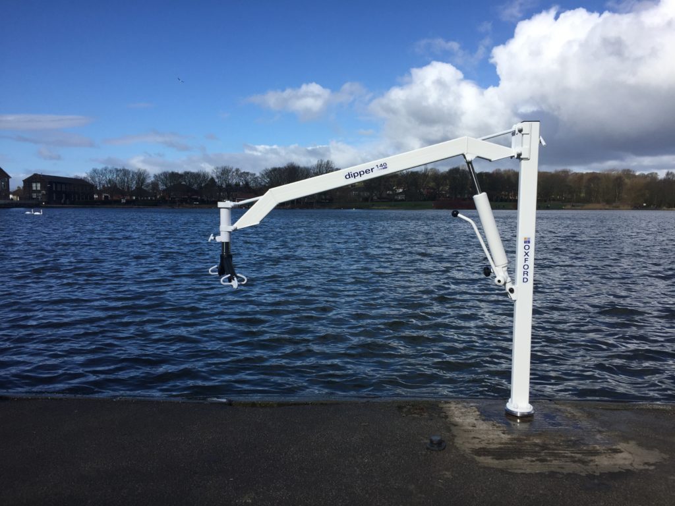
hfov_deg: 61.7
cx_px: 338
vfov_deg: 48.2
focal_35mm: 29
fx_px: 565
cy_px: 253
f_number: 2.2
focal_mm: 4.15
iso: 32
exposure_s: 1/2639
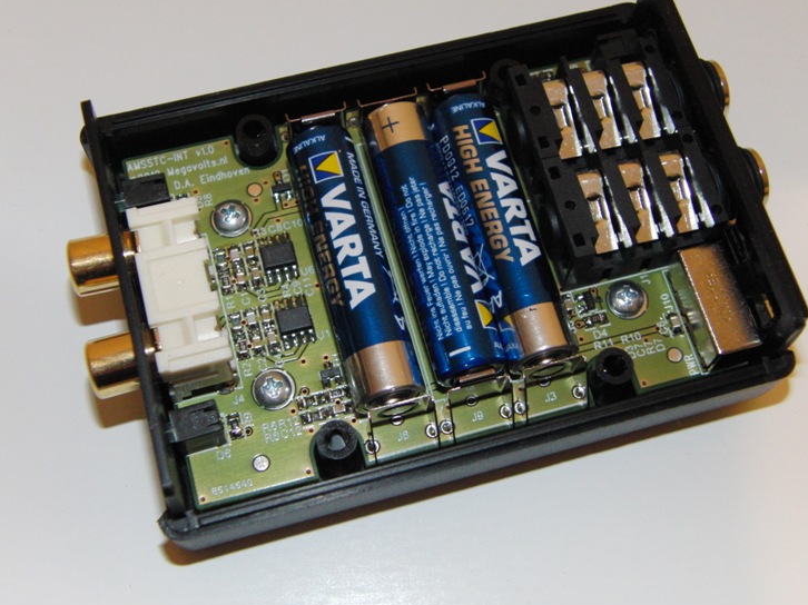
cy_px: 278
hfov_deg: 35.5
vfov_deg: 27.0
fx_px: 1260
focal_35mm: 54
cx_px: 426
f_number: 3.3
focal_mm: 8.7
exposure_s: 1/50
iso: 400
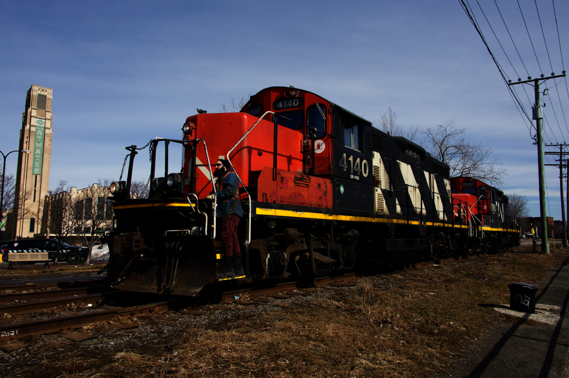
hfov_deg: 73.8
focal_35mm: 24
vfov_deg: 53.0
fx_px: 379
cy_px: 189
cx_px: 284
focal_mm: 24
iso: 200
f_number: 8
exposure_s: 1/640
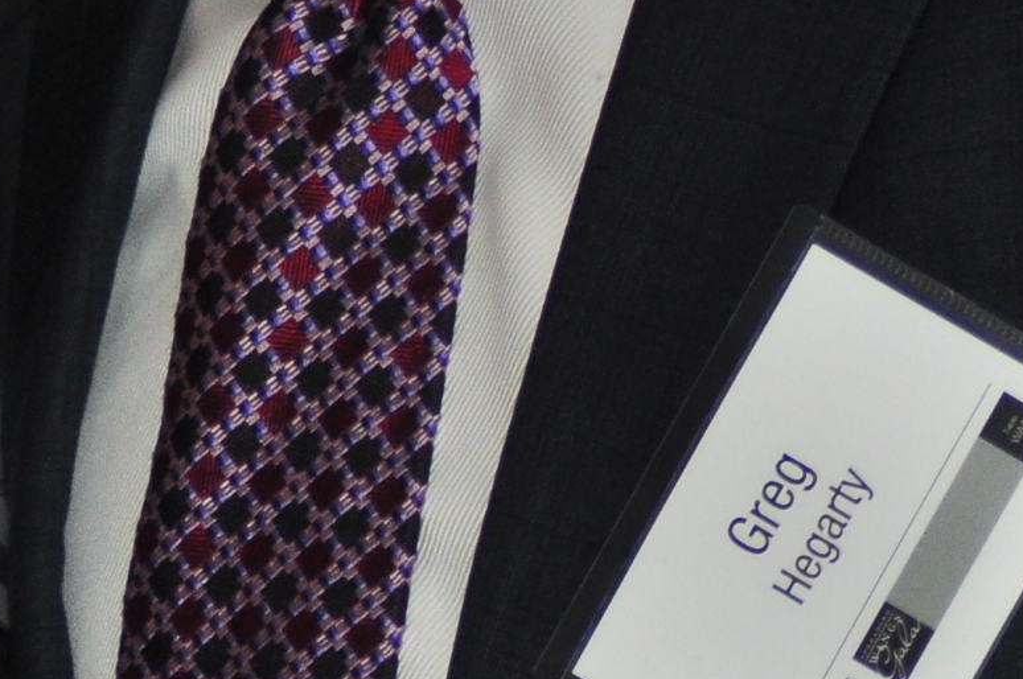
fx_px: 15044
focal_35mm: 530
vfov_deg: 2.6
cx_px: -95
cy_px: -370
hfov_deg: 3.9
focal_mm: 85
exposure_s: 1/100
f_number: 4.5
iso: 400
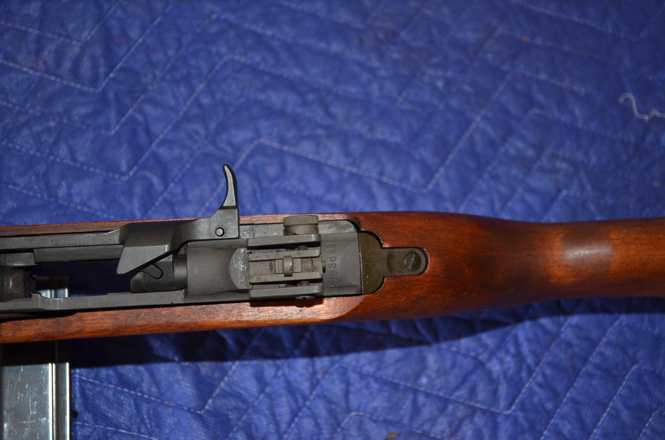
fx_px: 1051
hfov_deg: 35.1
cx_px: 332
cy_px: 220
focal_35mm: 57
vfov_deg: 23.7
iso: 800
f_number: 4.2
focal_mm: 38
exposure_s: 1/60
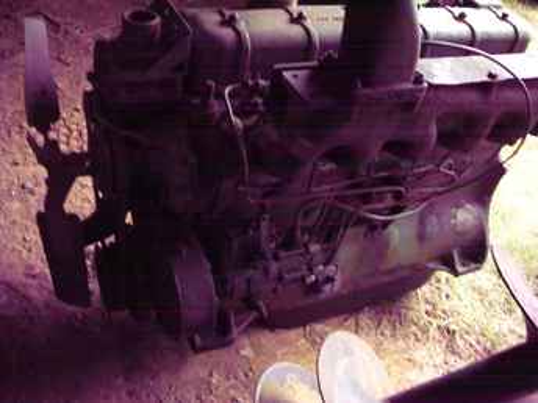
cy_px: 202
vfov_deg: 37.7
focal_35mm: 38
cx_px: 269
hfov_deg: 49.0
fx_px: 591
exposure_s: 1/60
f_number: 2.7
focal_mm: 6.2
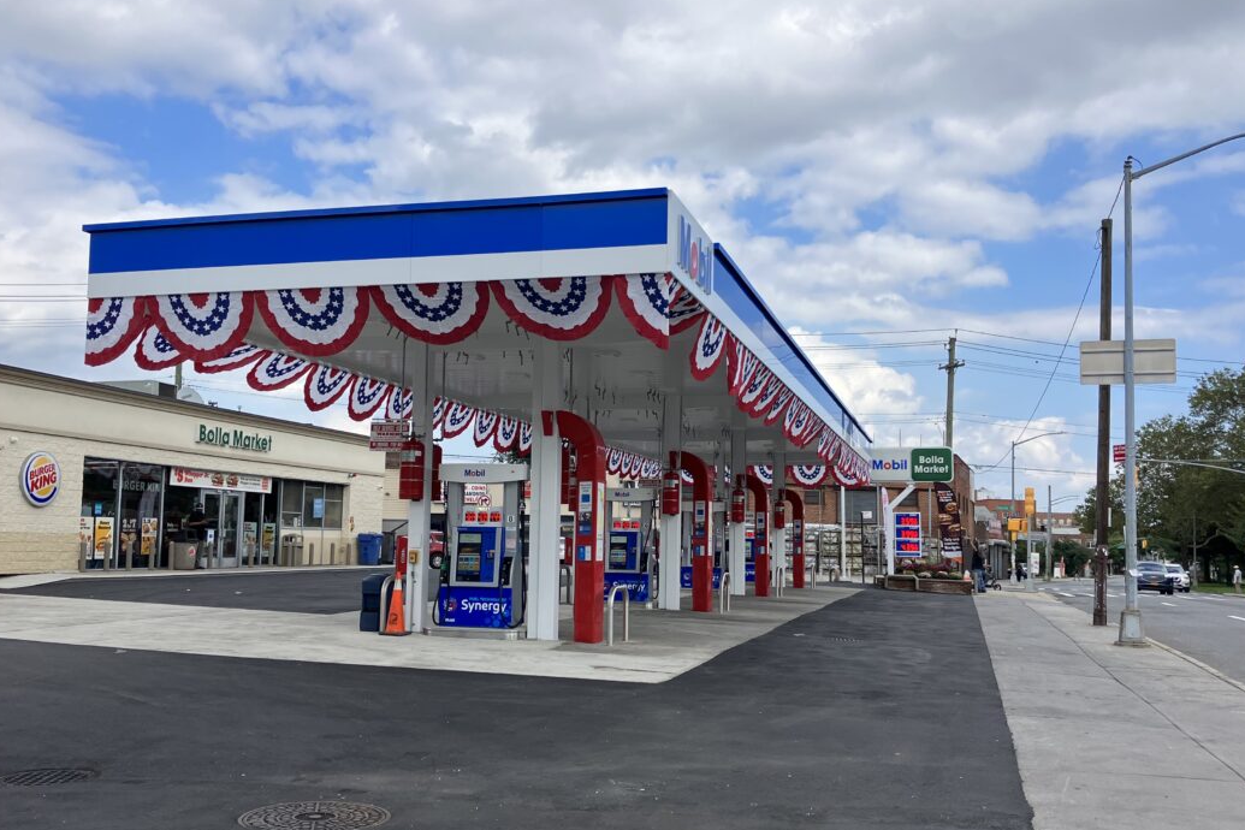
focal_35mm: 36
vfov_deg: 36.8
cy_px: 453
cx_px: 604
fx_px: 1245
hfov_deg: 53.1
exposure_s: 1/2114
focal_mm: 3.99
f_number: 1.8
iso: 32
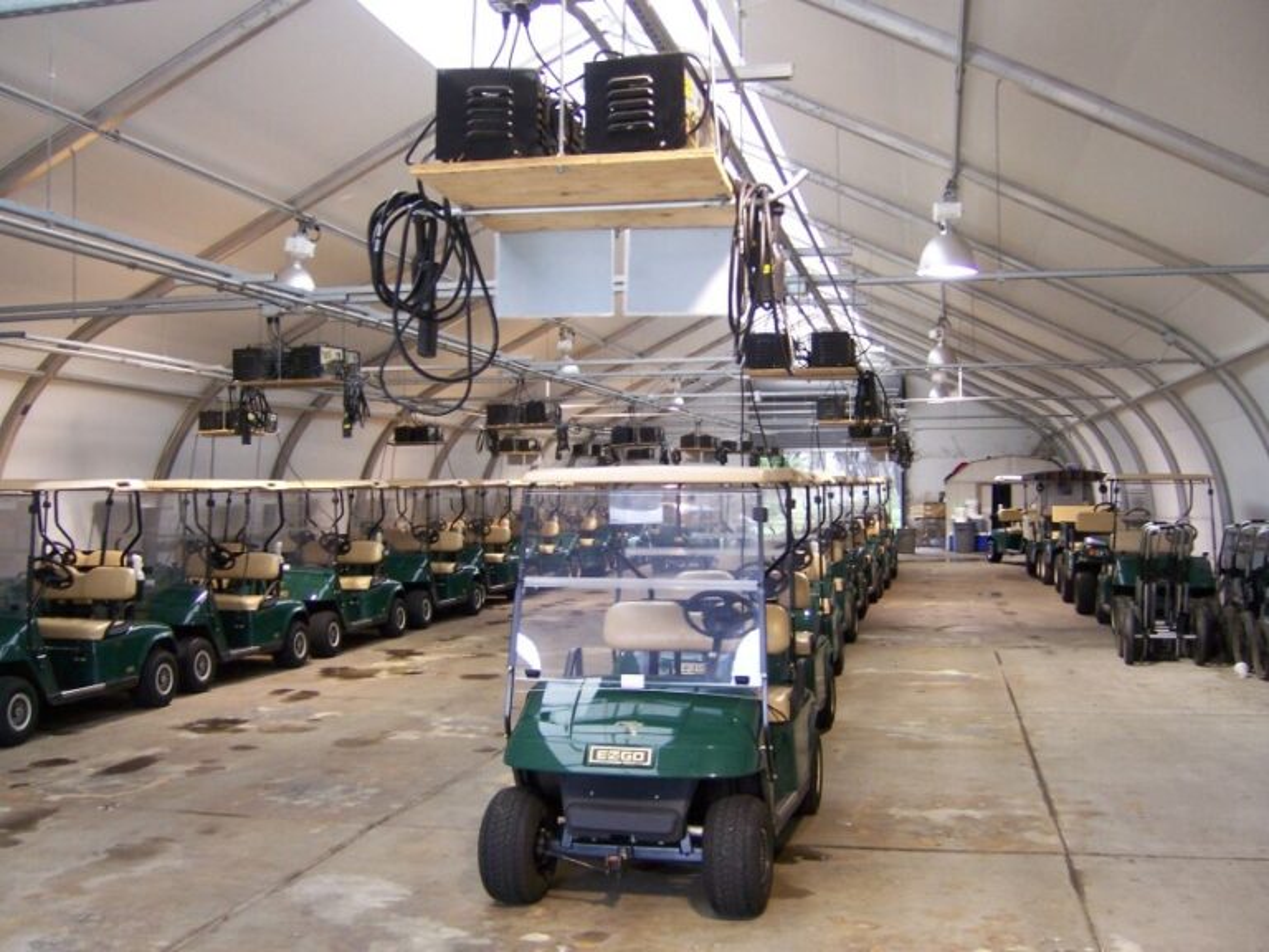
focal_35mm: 36
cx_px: 634
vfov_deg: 39.7
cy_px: 476
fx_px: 1320
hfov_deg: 51.4
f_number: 2.8
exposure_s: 1/25
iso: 160
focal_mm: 6.2
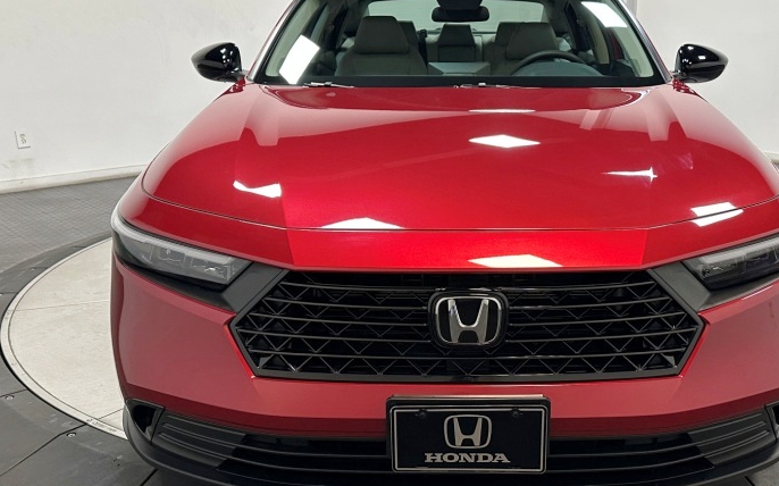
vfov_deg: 33.5
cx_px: 458
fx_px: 806
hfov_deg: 51.3
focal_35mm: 38
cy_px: 242
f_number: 1.78
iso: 320
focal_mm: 6.86
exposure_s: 1/60
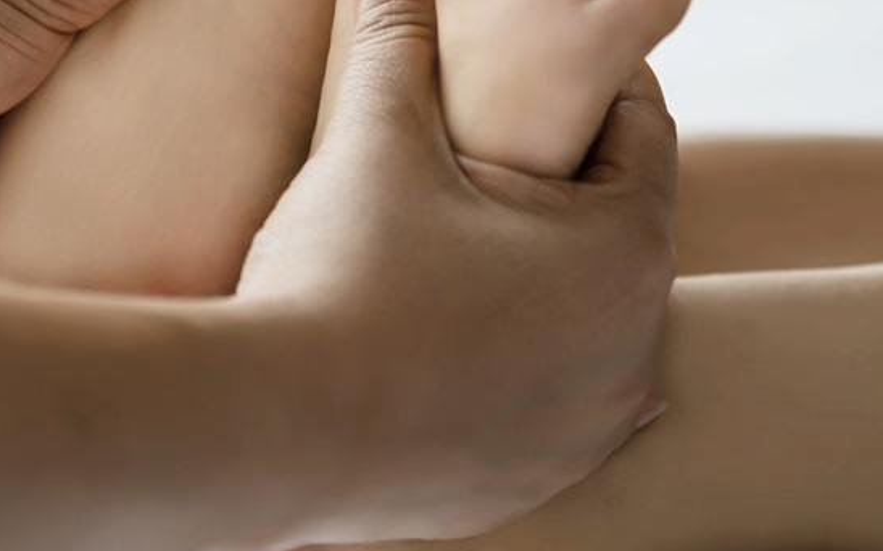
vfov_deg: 4.9
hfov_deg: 7.8
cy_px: -28
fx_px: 6447
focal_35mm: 268
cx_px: 214
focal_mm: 120
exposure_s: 1/80
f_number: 4.5
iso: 200
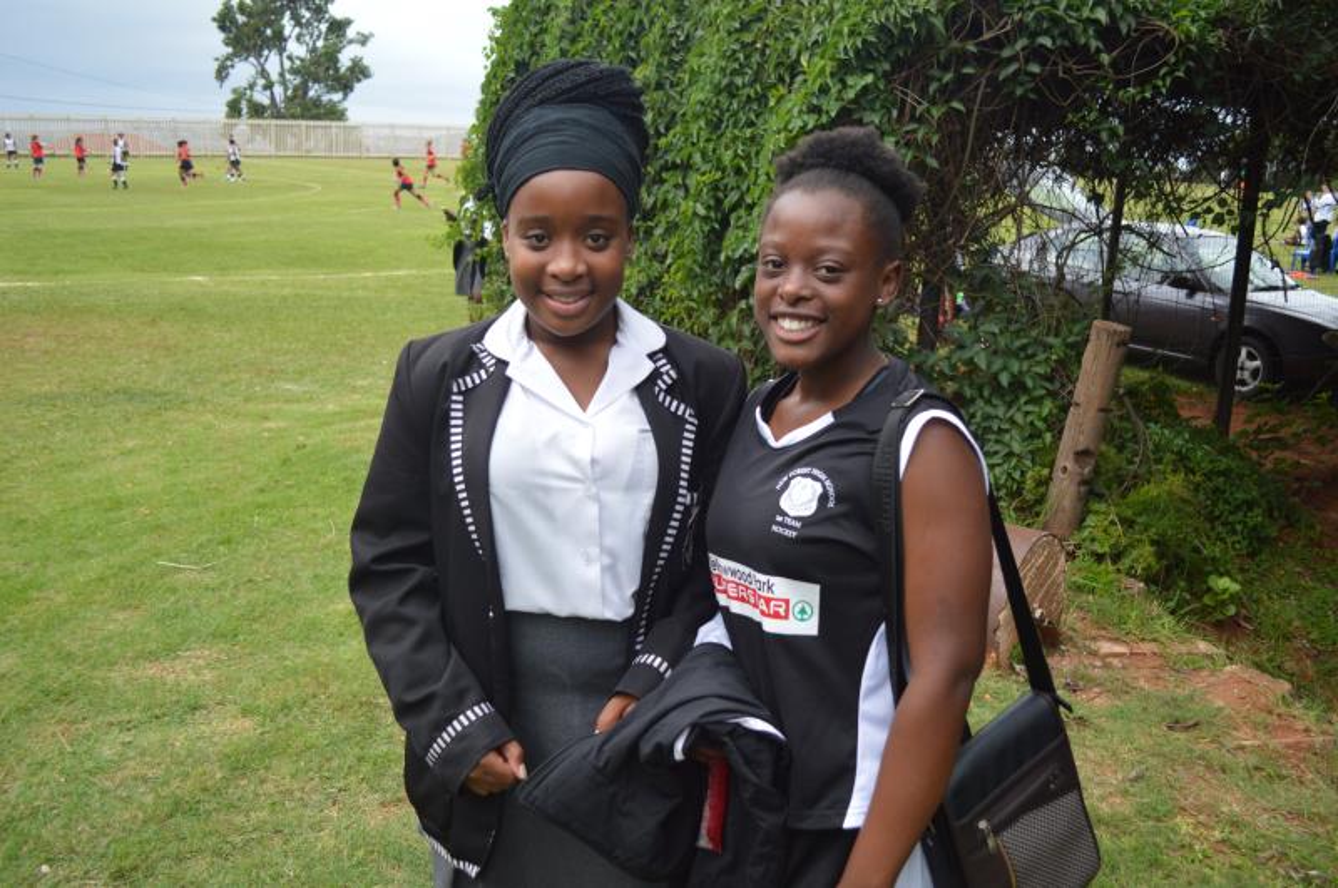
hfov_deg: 57.3
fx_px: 1225
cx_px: 669
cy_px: 444
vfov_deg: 39.9
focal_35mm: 33
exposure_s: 1/640
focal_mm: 22
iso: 400
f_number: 3.8
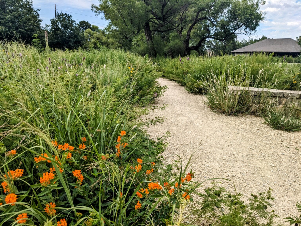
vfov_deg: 51.4
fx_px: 235
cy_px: 113
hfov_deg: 65.3
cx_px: 150
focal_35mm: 27
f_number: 1.73
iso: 47
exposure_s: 1/1805
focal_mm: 4.38
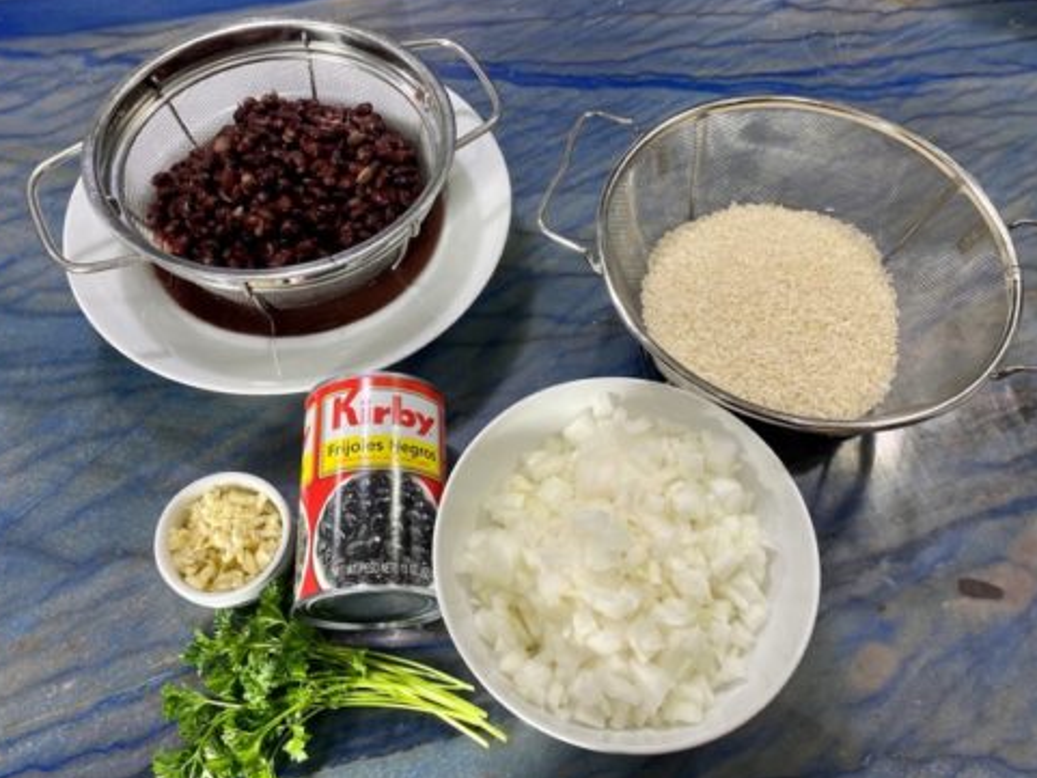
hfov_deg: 65.3
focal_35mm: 27
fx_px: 809
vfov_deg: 51.4
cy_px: 383
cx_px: 511
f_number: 1.8
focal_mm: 4.25
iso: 100
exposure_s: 1/120
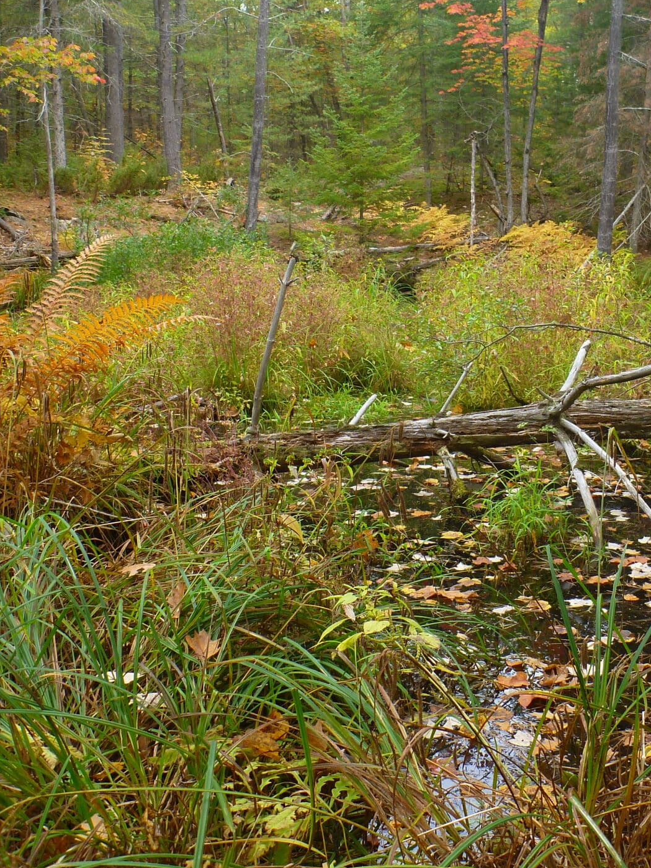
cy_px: 292
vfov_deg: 45.1
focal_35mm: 41
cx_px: 476
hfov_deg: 34.5
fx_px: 1028
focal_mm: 4.9
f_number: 3.3
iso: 100
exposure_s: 1/80
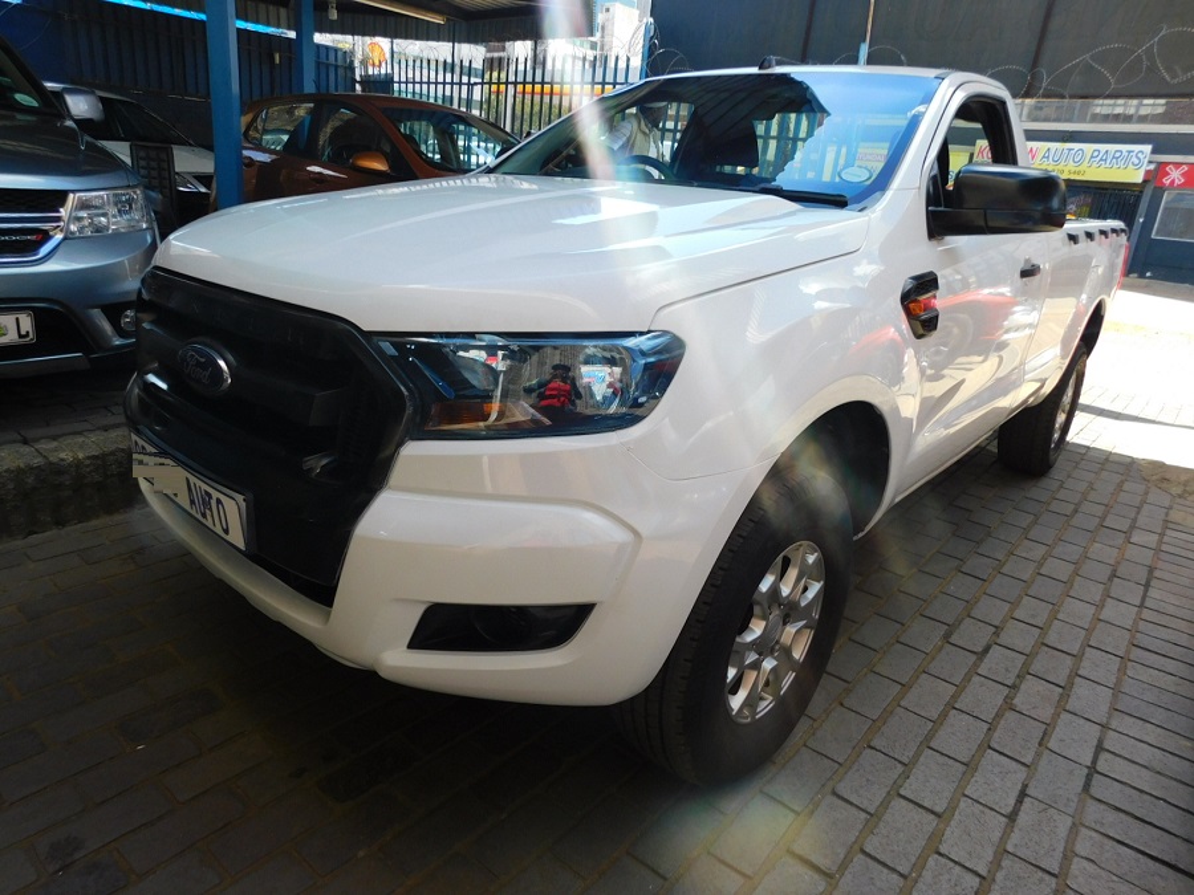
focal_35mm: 23
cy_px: 448
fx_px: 793
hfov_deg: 73.9
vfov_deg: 58.9
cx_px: 597
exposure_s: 1/400
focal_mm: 4
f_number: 3
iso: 125
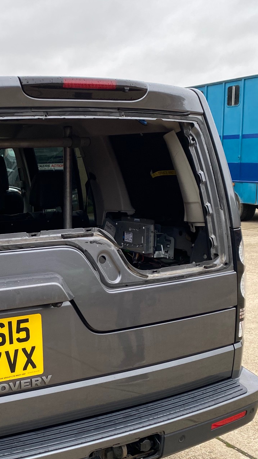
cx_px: 17
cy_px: 272
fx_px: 547
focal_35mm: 45
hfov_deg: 25.5
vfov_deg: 45.3
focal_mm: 4.25
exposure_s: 1/122
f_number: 1.8
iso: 100
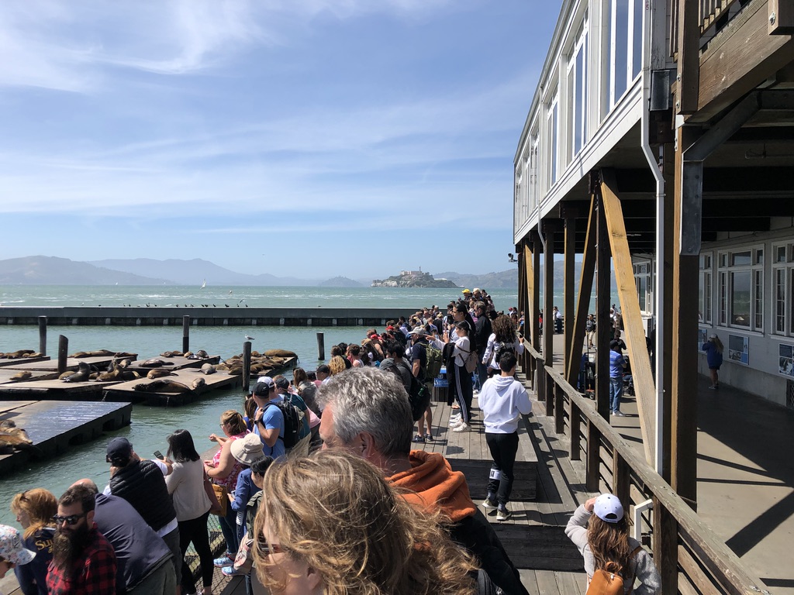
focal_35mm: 28
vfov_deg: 49.7
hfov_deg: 63.4
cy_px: 298
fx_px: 642
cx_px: 397
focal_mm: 4
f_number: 1.8
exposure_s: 1/2525
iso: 25
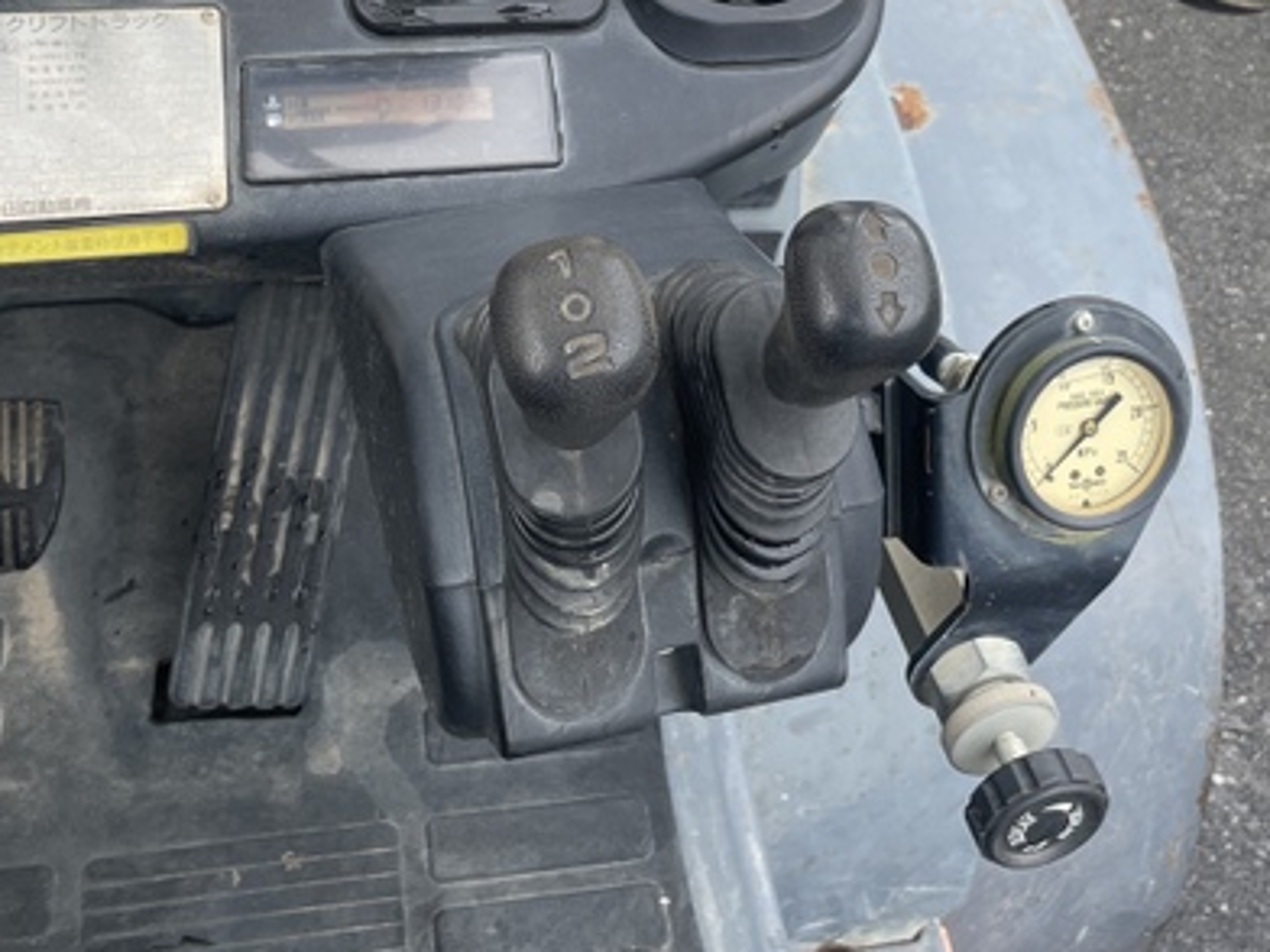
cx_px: 700
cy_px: 65
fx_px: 1944
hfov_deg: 36.1
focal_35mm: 53
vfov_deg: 26.4
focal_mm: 4.2
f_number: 1.6
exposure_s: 1/329
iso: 32
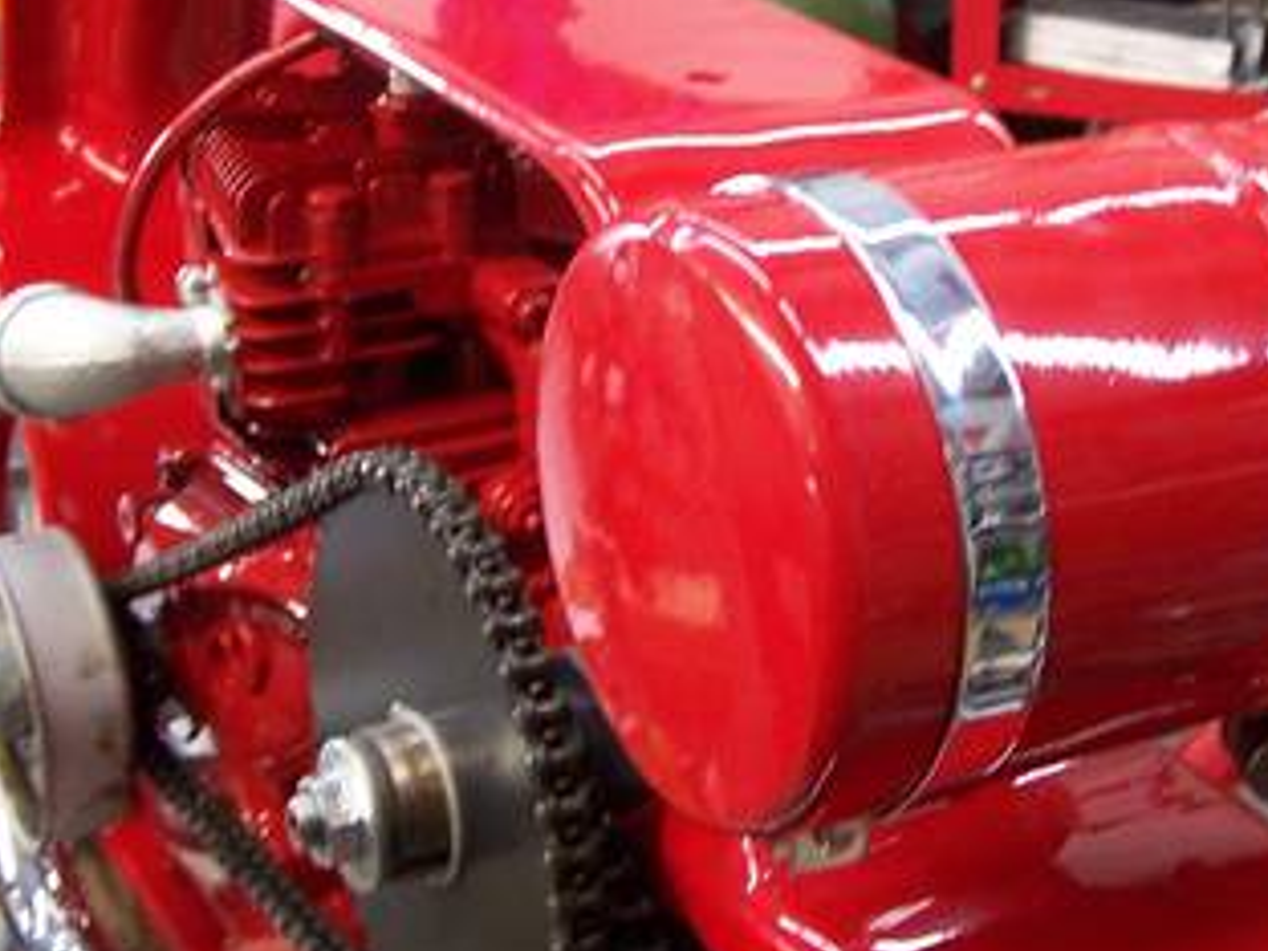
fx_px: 2674
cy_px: 455
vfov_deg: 20.2
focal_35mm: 73
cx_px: 918
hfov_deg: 26.4
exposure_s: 1/20
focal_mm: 6.3
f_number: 2.8
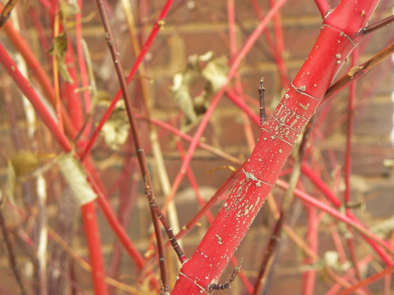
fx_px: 751
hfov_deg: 29.4
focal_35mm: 66
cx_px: 197
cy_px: 148
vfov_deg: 22.3
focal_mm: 11.8
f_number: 3.5
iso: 116
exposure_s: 1/102
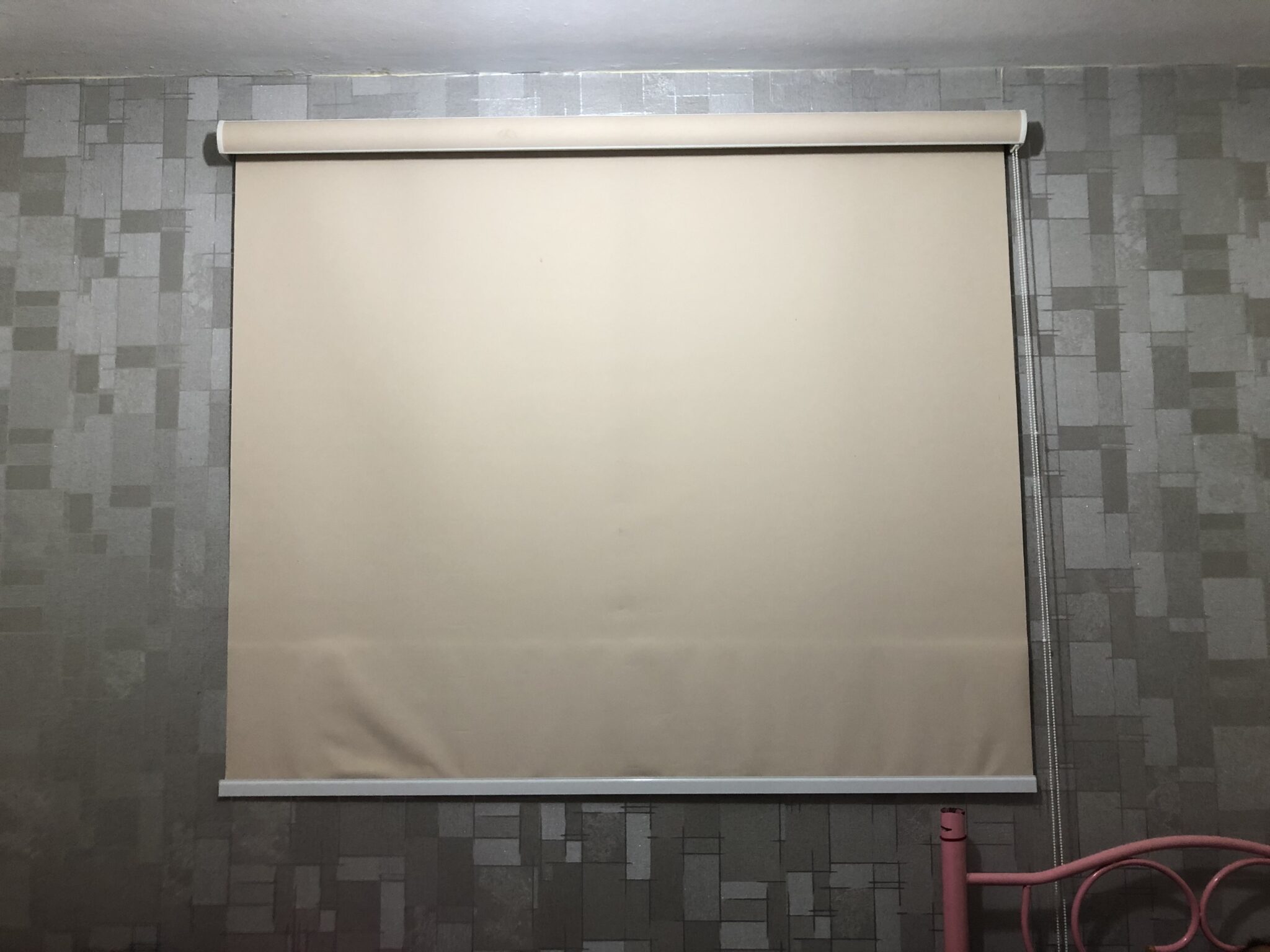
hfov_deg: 63.4
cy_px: 476
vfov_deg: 49.7
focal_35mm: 28
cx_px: 635
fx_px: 1027
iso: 40
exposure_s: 1/15
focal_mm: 3.99
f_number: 1.8
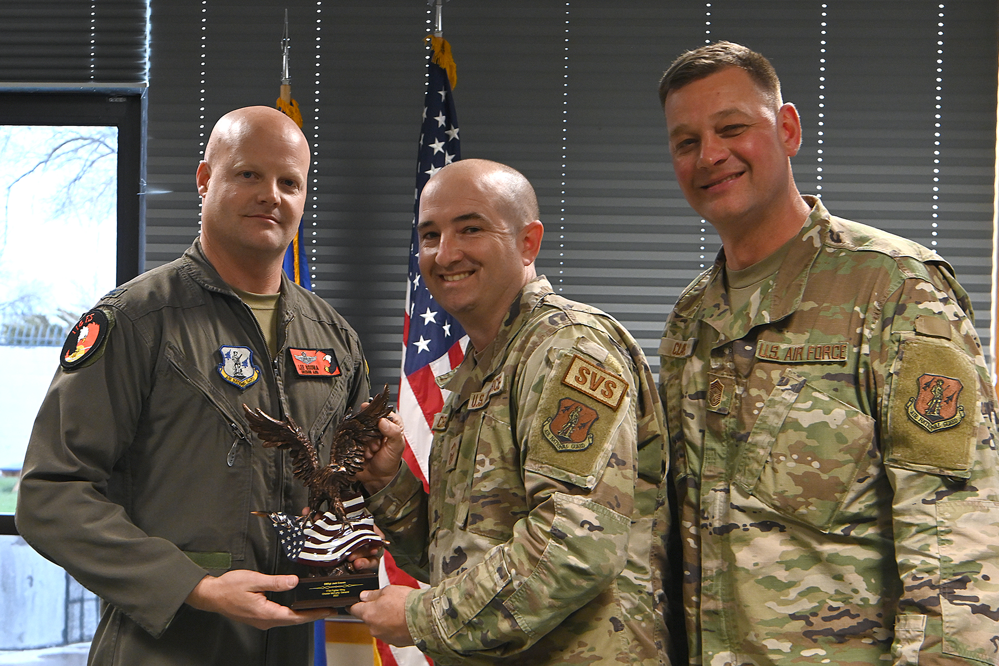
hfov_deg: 36.2
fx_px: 1526
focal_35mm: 55
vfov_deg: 24.6
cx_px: 500
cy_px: 333
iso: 3200
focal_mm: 55
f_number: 9
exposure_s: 1/60
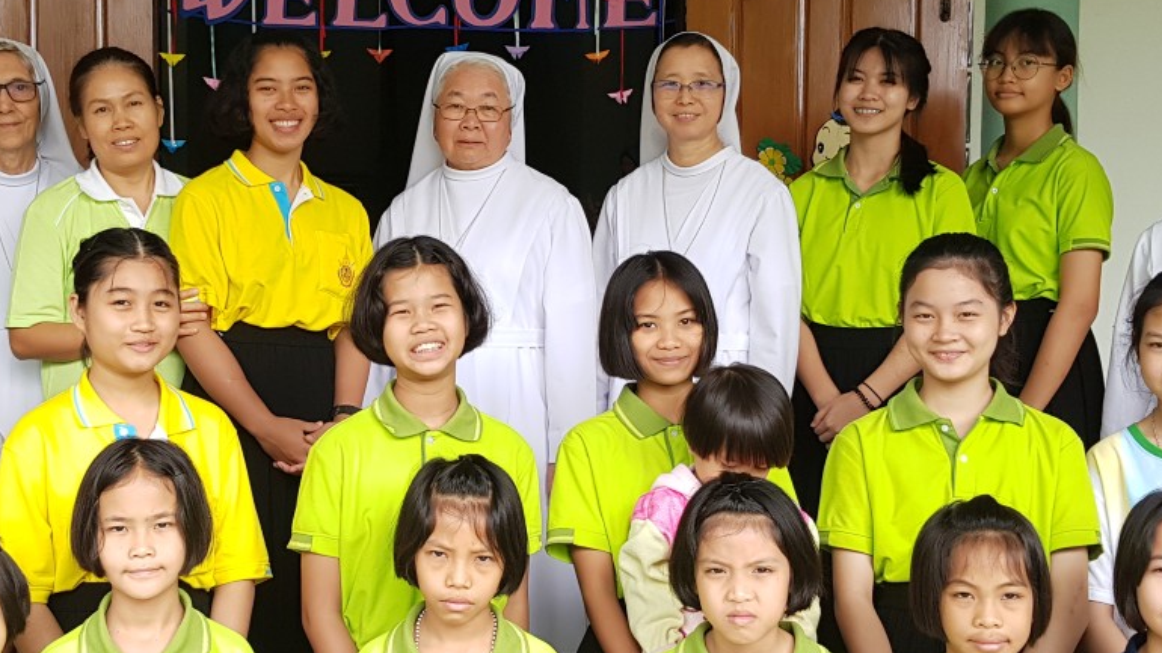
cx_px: 445
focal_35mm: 53
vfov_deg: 22.6
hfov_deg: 39.0
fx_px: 1633
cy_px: 357
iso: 80
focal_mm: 4.3
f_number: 1.7
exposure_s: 1/120
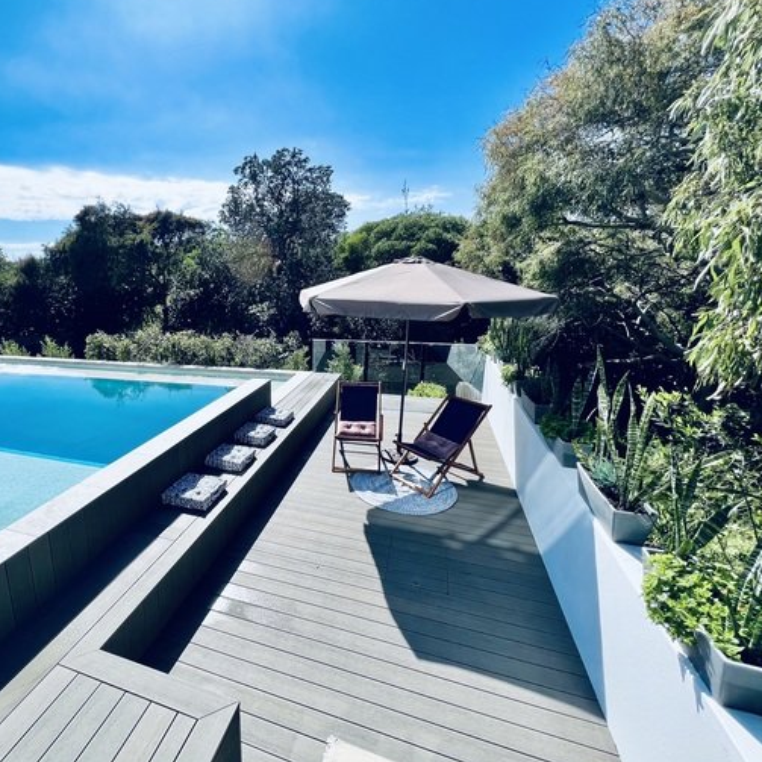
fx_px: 398
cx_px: 274
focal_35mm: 16
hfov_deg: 85.3
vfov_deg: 87.4
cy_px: 375
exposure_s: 1/1553
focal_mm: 1.57
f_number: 1.8
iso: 32
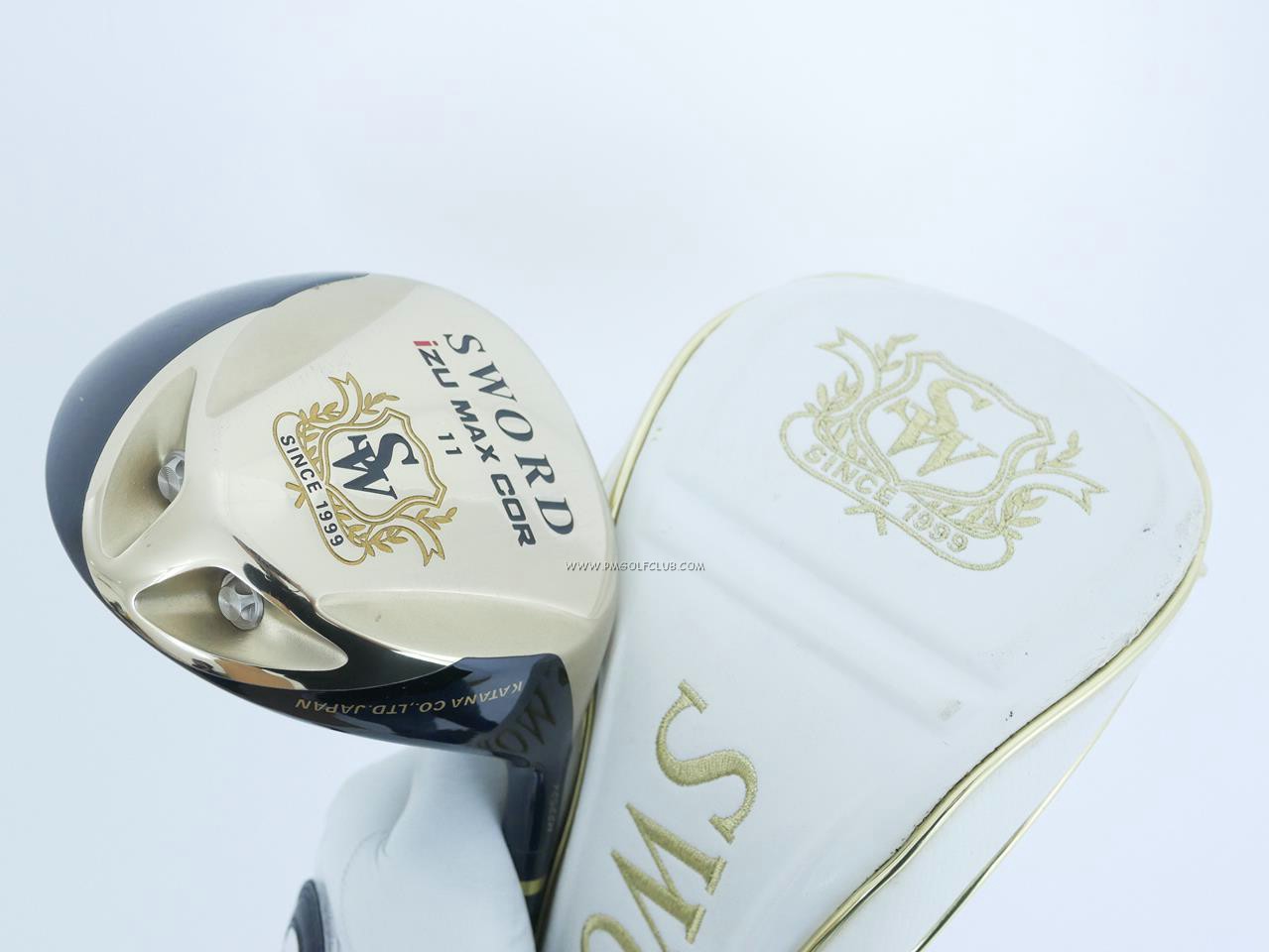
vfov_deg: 29.1
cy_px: 476
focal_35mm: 50
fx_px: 1833
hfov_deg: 38.2
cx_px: 634
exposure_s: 1/60
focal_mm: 25
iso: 1600
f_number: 4.5
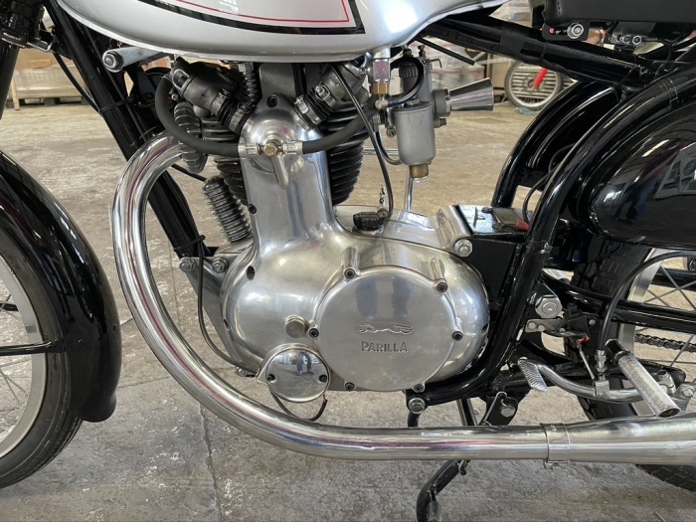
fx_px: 523
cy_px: 261
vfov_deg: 53.1
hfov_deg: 67.3
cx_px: 348
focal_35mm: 26
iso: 200
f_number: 1.6
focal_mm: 4.2
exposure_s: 1/60
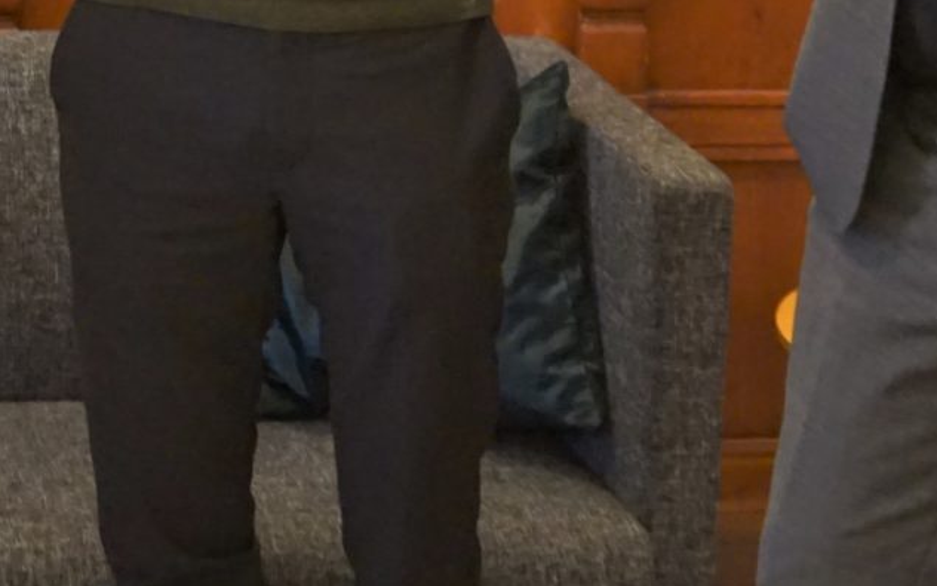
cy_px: -271
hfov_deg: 15.5
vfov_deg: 9.6
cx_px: 117
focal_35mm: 134
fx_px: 3413
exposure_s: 1/30
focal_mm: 27
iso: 3200
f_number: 4.5
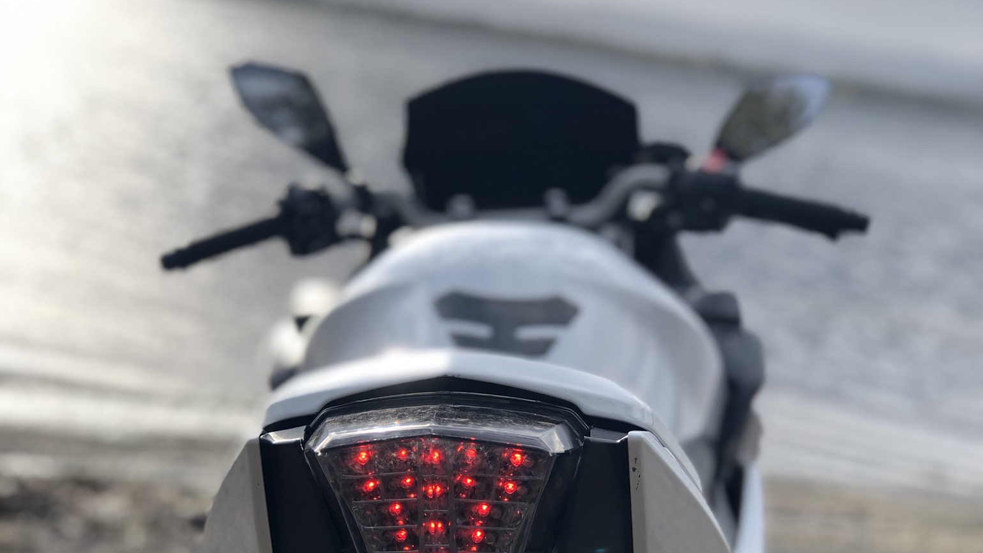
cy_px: 458
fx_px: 2164
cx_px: 492
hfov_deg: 25.6
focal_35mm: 83
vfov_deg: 14.5
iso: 20
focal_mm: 6.6
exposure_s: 1/124
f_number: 2.8
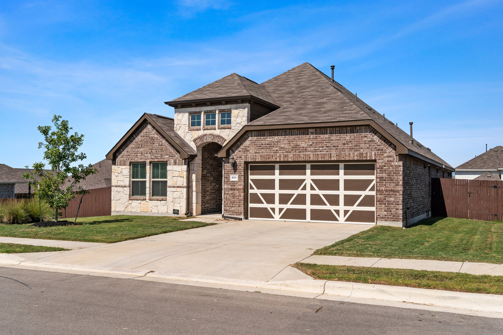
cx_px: 252
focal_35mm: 35
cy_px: 168
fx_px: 489
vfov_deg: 37.9
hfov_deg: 54.4
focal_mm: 35
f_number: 8
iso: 125
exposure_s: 1/500
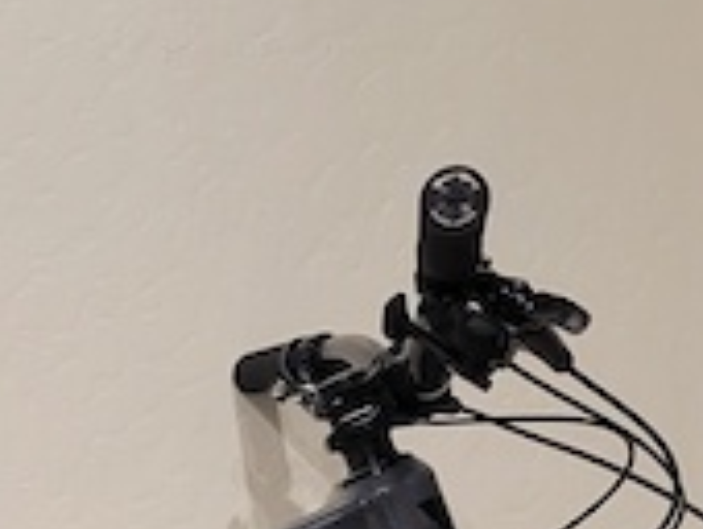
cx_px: -136
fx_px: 2481
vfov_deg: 11.4
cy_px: 909
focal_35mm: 122
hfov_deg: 15.5
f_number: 1.8
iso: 250
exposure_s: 1/40
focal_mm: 5.4
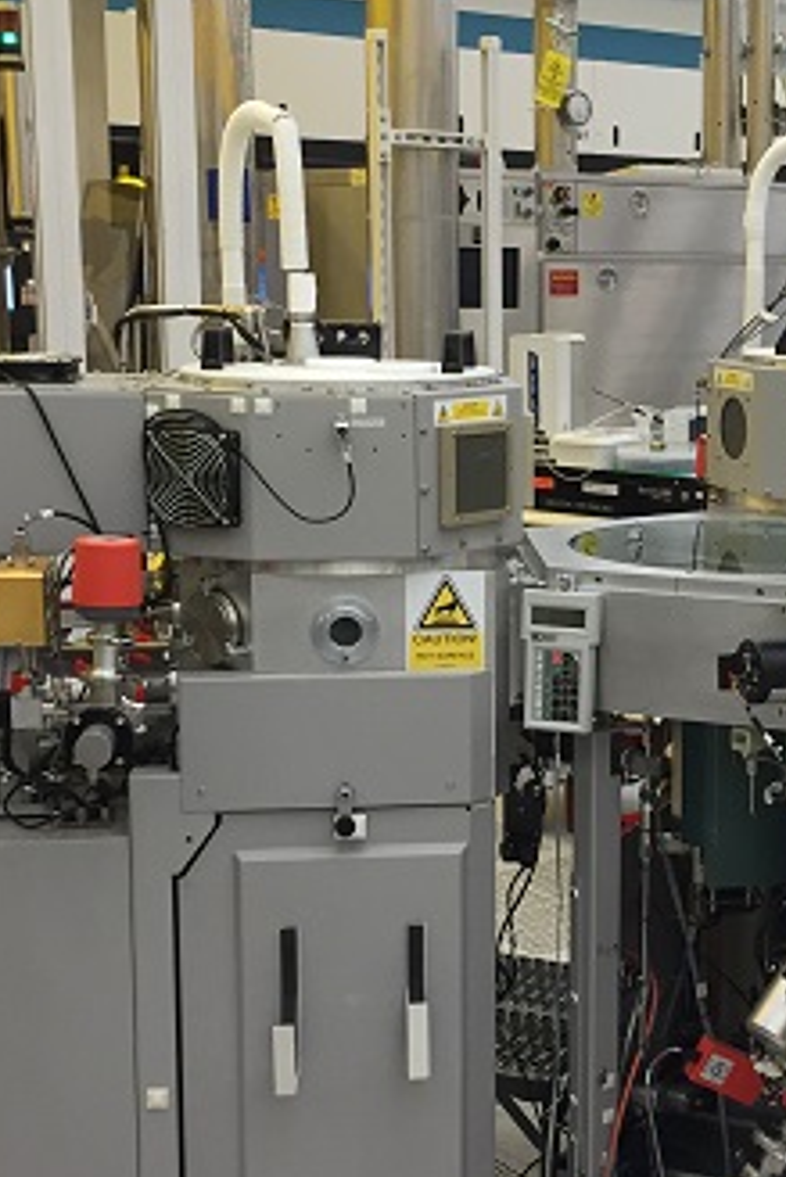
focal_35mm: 60
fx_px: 1963
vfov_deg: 33.4
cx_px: 691
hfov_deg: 22.2
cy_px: 610
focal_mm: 4.15
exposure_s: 1/30
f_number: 2.2
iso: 40
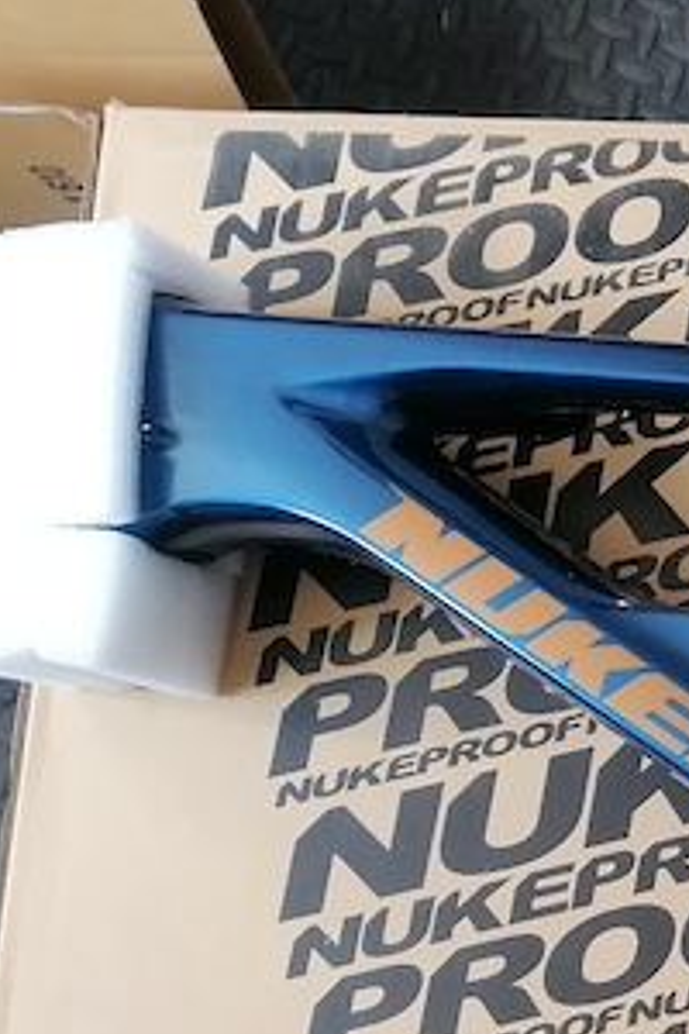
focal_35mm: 75
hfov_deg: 15.1
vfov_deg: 26.8
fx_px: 2153
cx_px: 1340
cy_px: 689
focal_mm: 4.75
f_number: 1.8
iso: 125
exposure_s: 1/50
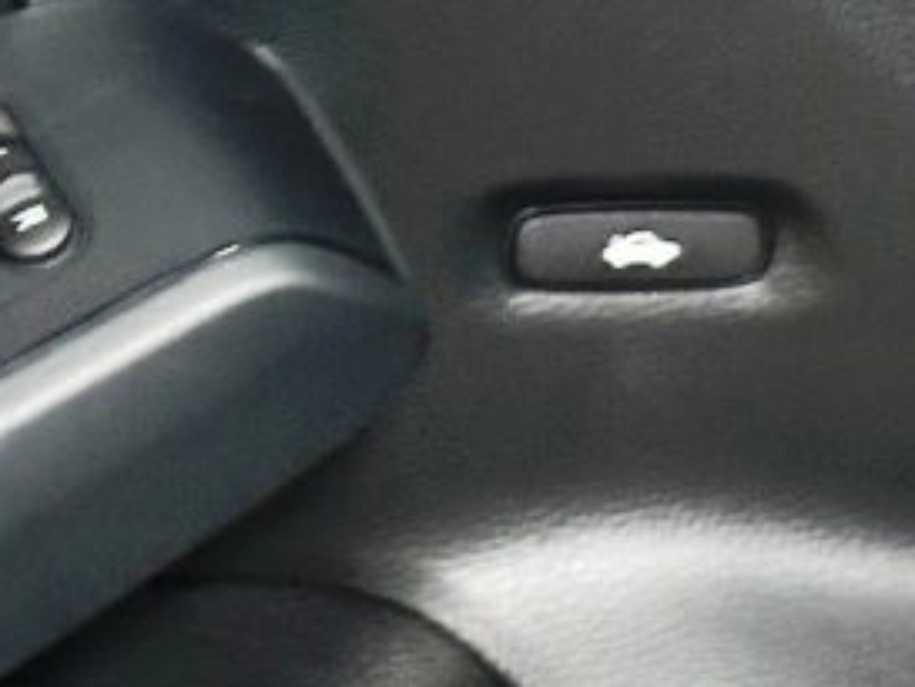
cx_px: -362
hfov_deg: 10.7
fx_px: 4760
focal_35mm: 180
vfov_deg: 8.2
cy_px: -77
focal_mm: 6.86
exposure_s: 1/30
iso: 640
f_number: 1.78
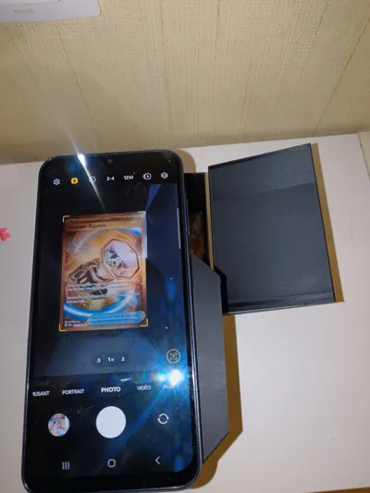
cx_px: 185
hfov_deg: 51.4
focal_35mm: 27
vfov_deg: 65.3
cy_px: 246
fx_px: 385
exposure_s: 1/33.3
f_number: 1.9
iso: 747
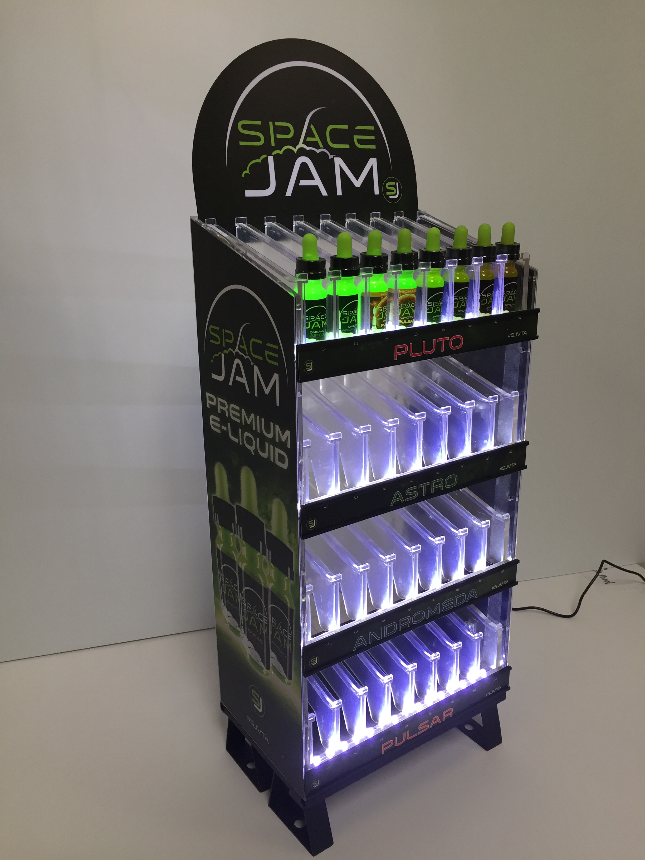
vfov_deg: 61.7
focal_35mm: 29
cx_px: 322
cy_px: 430
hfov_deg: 48.2
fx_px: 720
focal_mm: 4.15
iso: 32
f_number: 2.2
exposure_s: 1/40
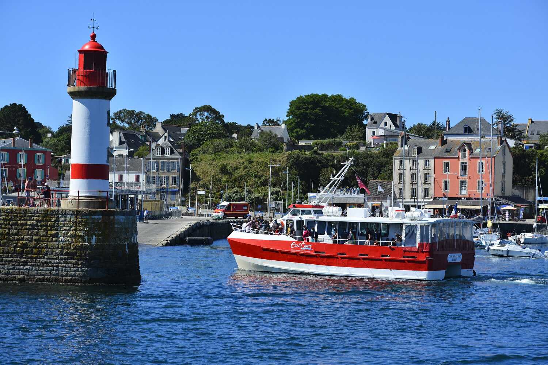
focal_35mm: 100
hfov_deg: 20.4
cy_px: 182
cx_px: 274
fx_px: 1523
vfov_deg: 13.7
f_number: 5.6
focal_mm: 100
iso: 100
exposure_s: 1/750
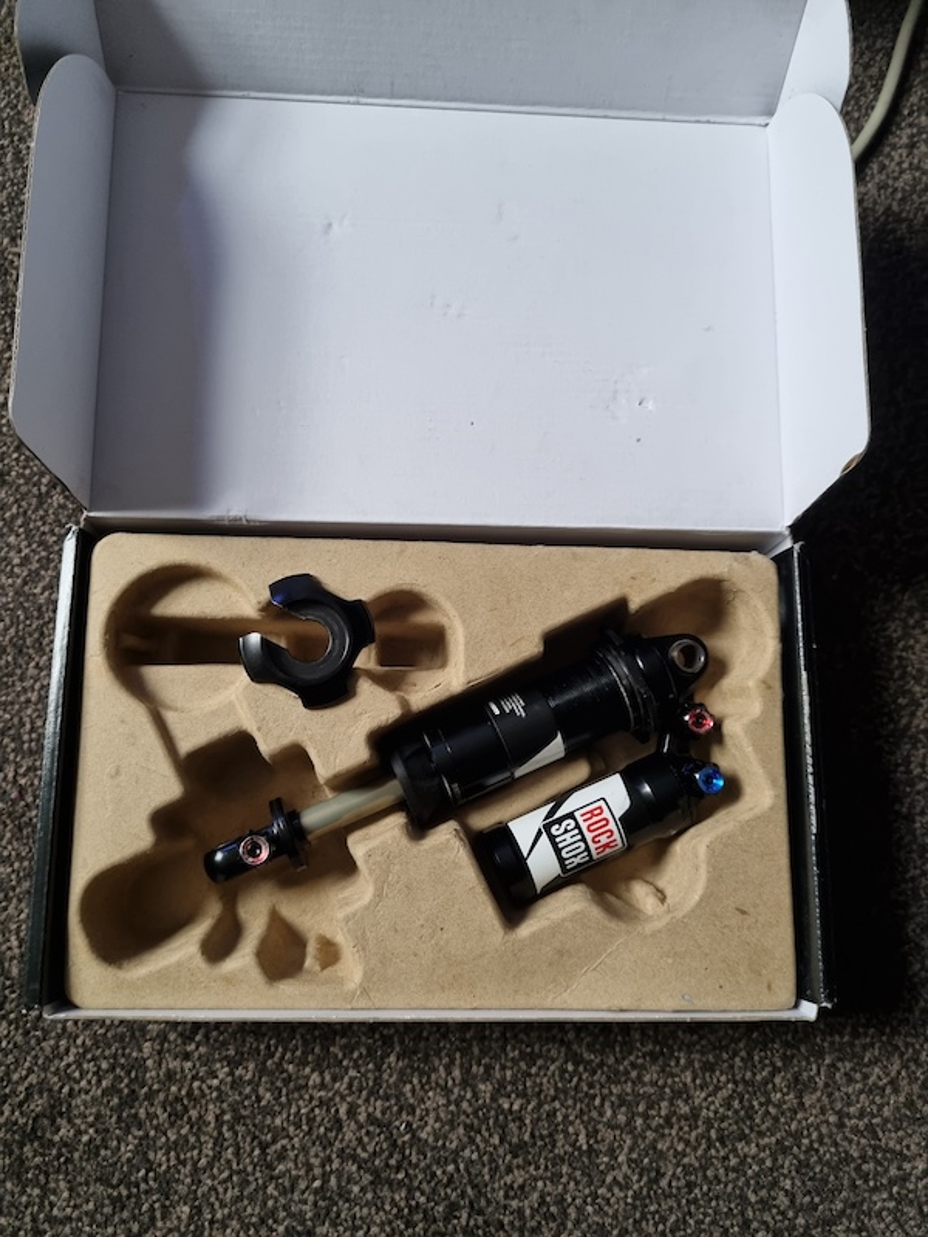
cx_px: 464
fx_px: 929
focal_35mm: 26
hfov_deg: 53.1
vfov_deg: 67.3
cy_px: 618
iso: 400
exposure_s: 1/41
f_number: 1.8
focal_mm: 5.4
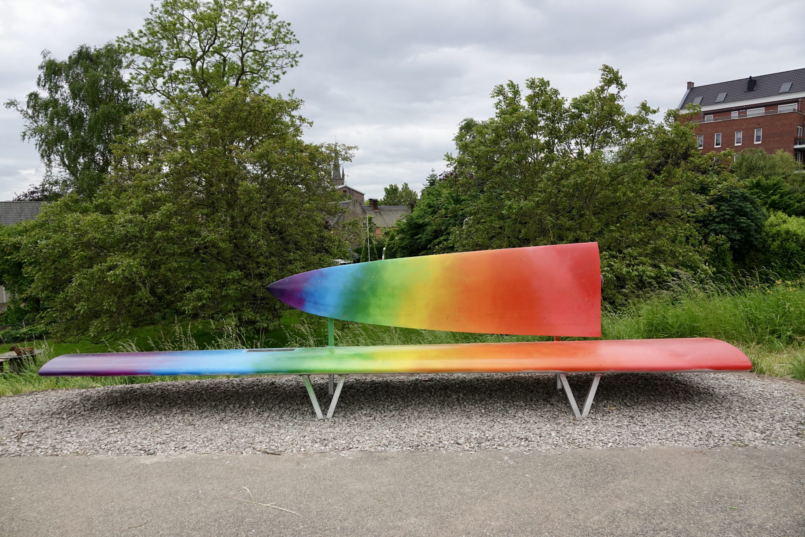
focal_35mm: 24
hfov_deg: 73.7
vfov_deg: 53.1
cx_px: 402
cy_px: 268
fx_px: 537
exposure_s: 1/400
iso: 100
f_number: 4
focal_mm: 8.8
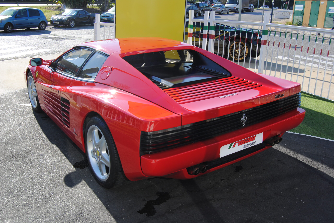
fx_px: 334
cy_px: 112
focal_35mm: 36
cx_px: 167
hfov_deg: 53.1
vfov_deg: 37.0
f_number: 7.1
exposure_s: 1/200
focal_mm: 24
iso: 100
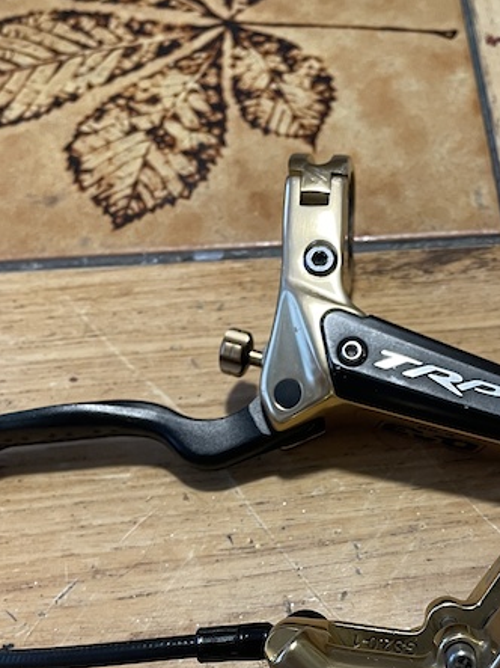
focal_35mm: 47
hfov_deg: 30.5
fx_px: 906
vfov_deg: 38.2
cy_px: 576
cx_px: 355
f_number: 1.6
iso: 160
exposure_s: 1/60
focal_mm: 4.2
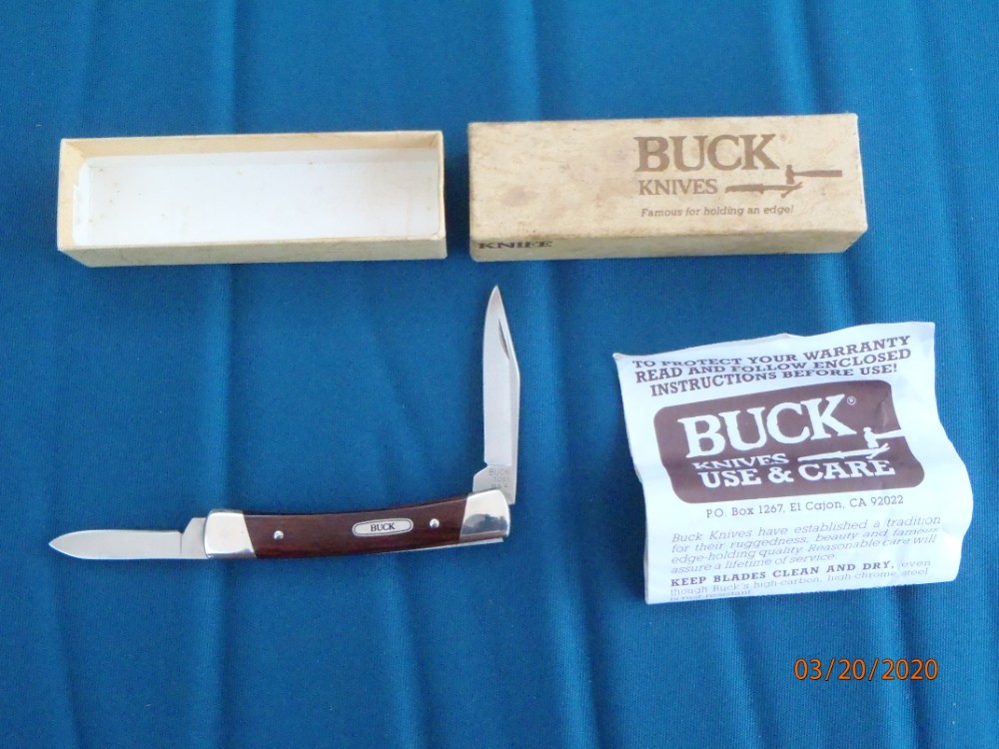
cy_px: 374
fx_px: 1068
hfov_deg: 50.1
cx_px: 500
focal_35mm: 37
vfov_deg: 38.7
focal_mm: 6.64
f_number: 4.7
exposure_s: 1/125
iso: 800
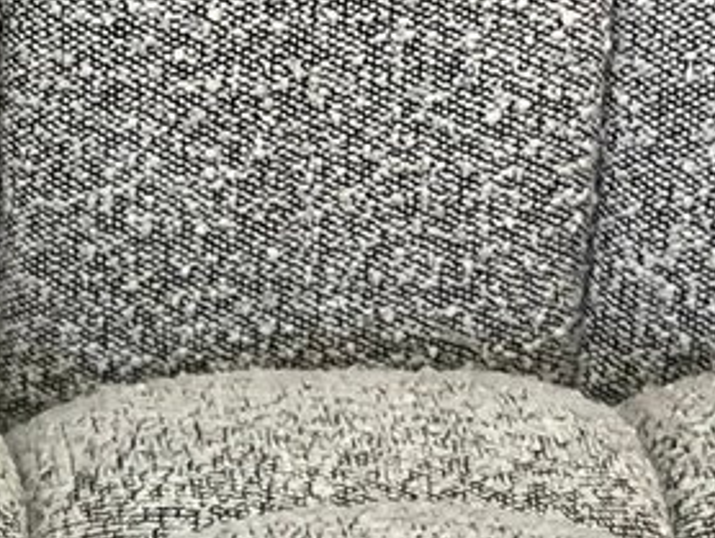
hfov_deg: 10.2
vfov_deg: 7.4
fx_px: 3866
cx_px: -332
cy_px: 1336
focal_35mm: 187
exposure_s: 1/120
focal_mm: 5.7
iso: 100
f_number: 1.5
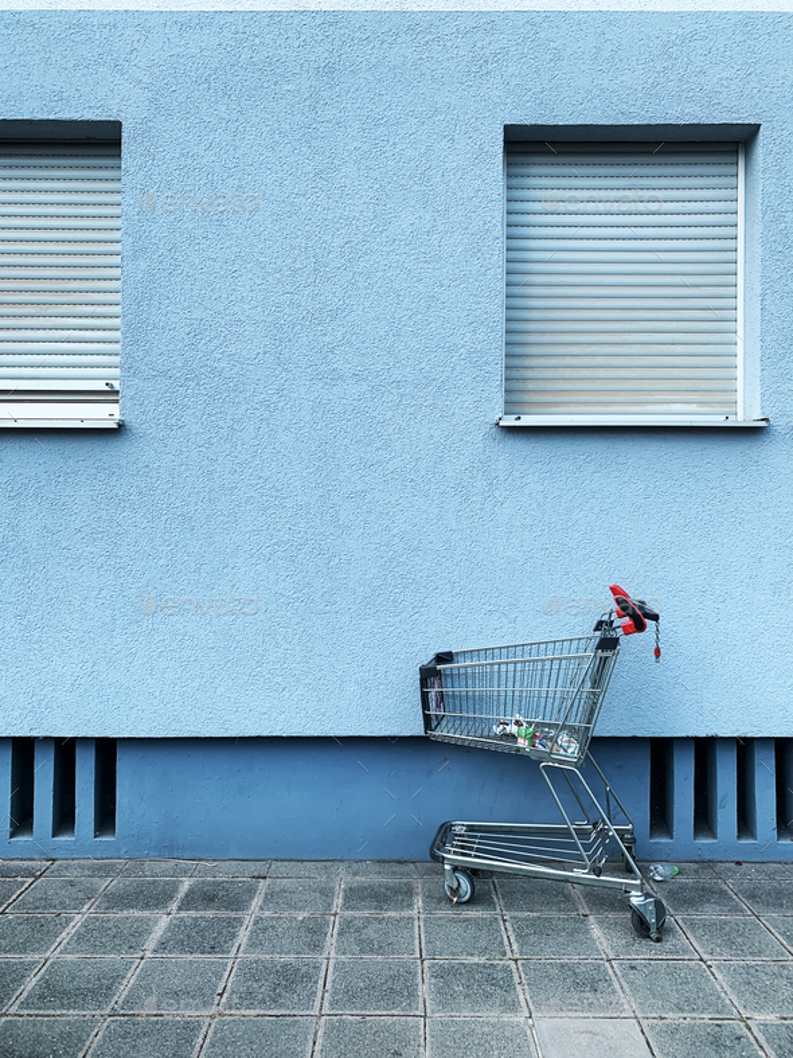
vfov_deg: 67.3
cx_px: 396
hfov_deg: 53.1
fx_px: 794
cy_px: 529
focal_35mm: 26
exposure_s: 1/605
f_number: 1.8
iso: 25
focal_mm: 4.25
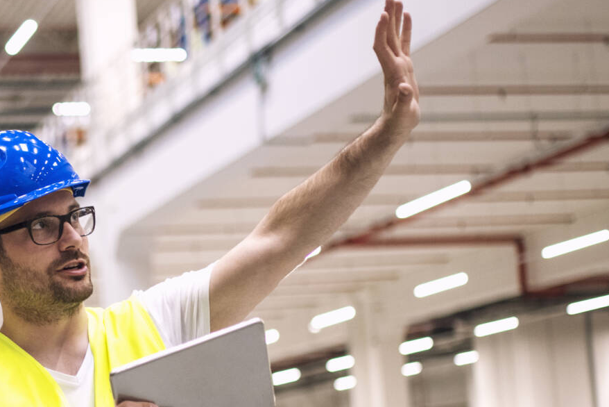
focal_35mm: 102
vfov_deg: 13.3
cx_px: 36
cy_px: 372
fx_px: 1726
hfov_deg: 19.6
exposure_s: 1/250
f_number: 1.4
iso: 500
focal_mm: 35
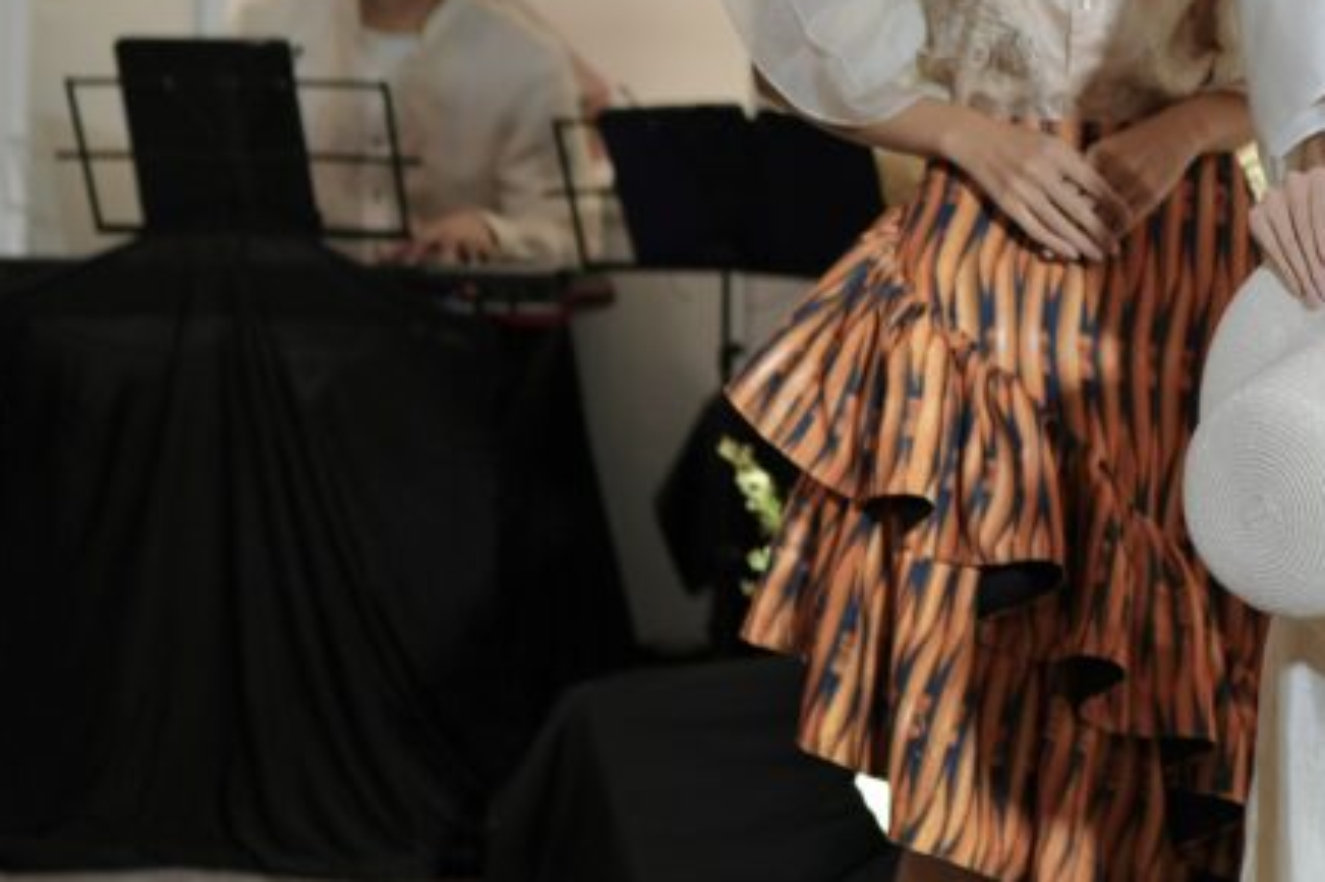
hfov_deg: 12.6
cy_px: -137
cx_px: 1942
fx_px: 5702
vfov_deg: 8.8
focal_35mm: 155
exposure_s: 1/125
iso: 100
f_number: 1.4
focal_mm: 35
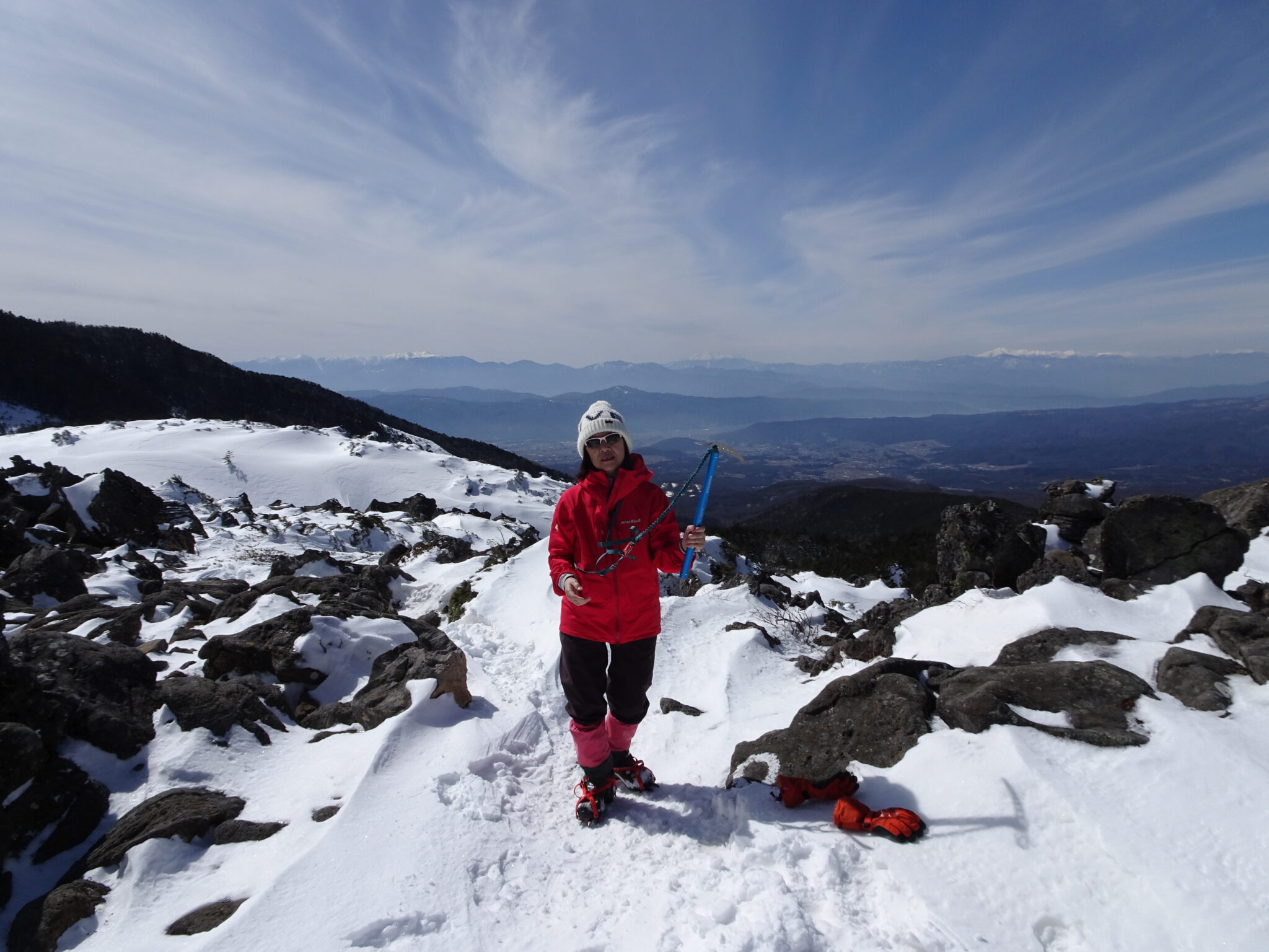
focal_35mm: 24
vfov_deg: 56.8
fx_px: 880
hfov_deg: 71.6
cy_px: 476
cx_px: 634
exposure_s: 1/2000
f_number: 4
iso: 80
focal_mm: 4.1
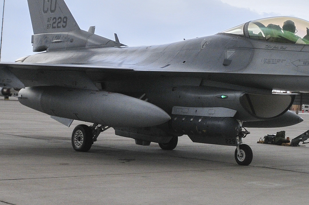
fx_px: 673
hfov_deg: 24.1
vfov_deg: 17.3
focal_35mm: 79
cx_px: 346
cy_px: 110
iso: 500
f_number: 11
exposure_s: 1/500
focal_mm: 17
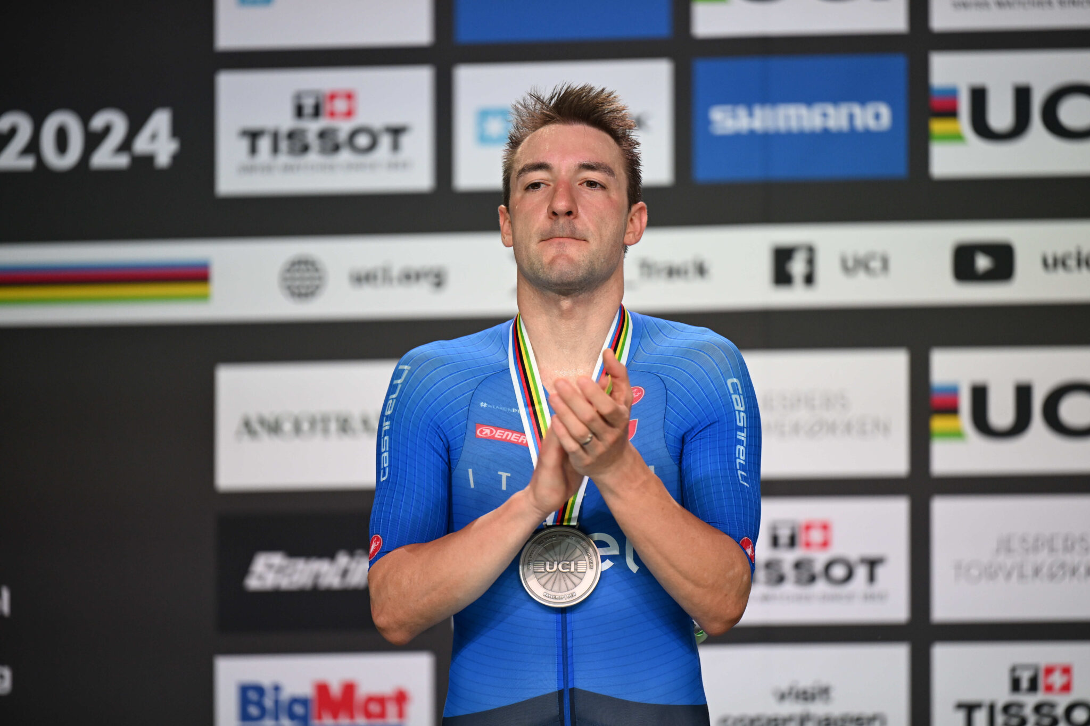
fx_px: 6055
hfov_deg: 10.3
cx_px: 545
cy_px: 363
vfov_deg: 6.9
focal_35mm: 200
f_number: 2.8
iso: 1100
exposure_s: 1/500
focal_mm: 200
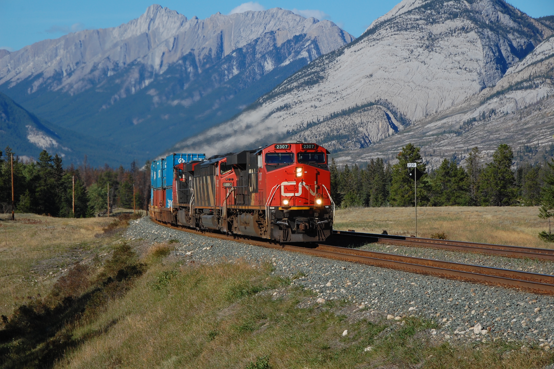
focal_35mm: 142
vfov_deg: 9.6
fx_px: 2191
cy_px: 184
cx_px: 277
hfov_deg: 14.4
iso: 200
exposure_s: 1/320
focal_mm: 95
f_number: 11
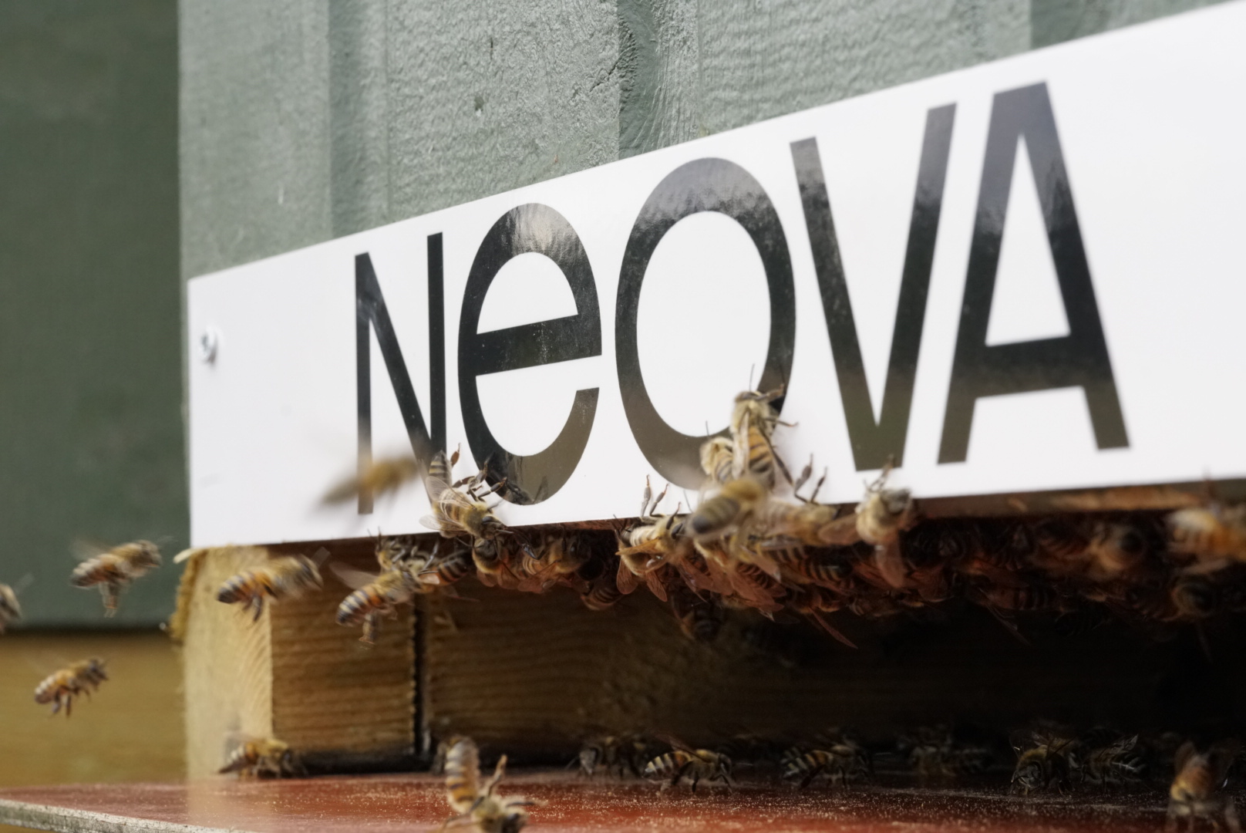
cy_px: 416
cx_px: 623
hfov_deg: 19.4
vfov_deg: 13.1
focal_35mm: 105
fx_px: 3637
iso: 1600
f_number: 14
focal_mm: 70
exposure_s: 1/125
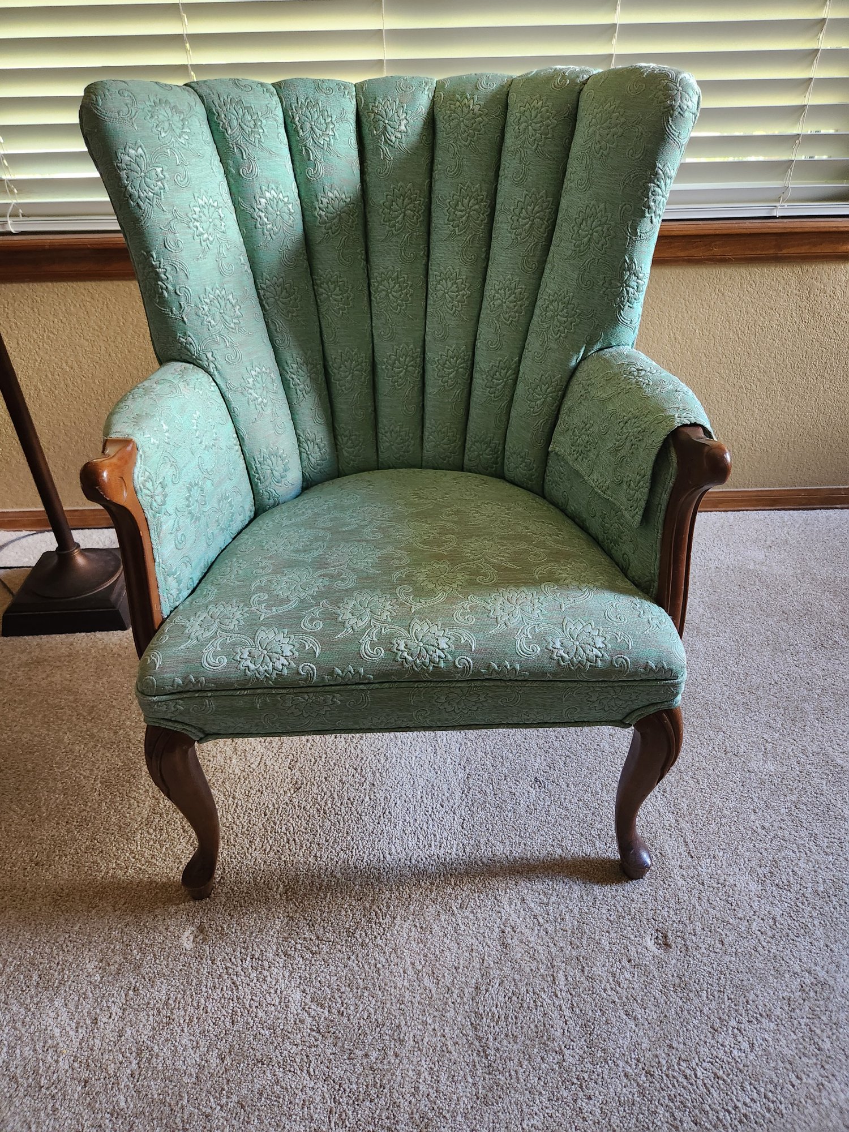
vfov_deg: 73.9
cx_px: 424
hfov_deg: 58.9
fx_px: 752
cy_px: 566
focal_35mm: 23
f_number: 1.8
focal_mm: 5.4
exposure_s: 1/120
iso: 640
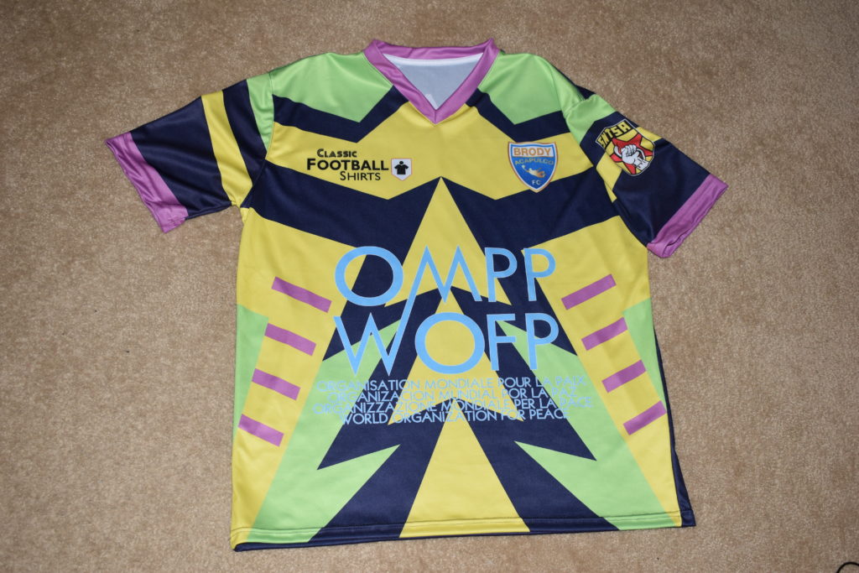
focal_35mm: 42
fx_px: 1002
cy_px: 286
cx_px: 430
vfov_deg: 31.9
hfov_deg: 46.4
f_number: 5.6
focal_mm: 28
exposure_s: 1/30
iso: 200
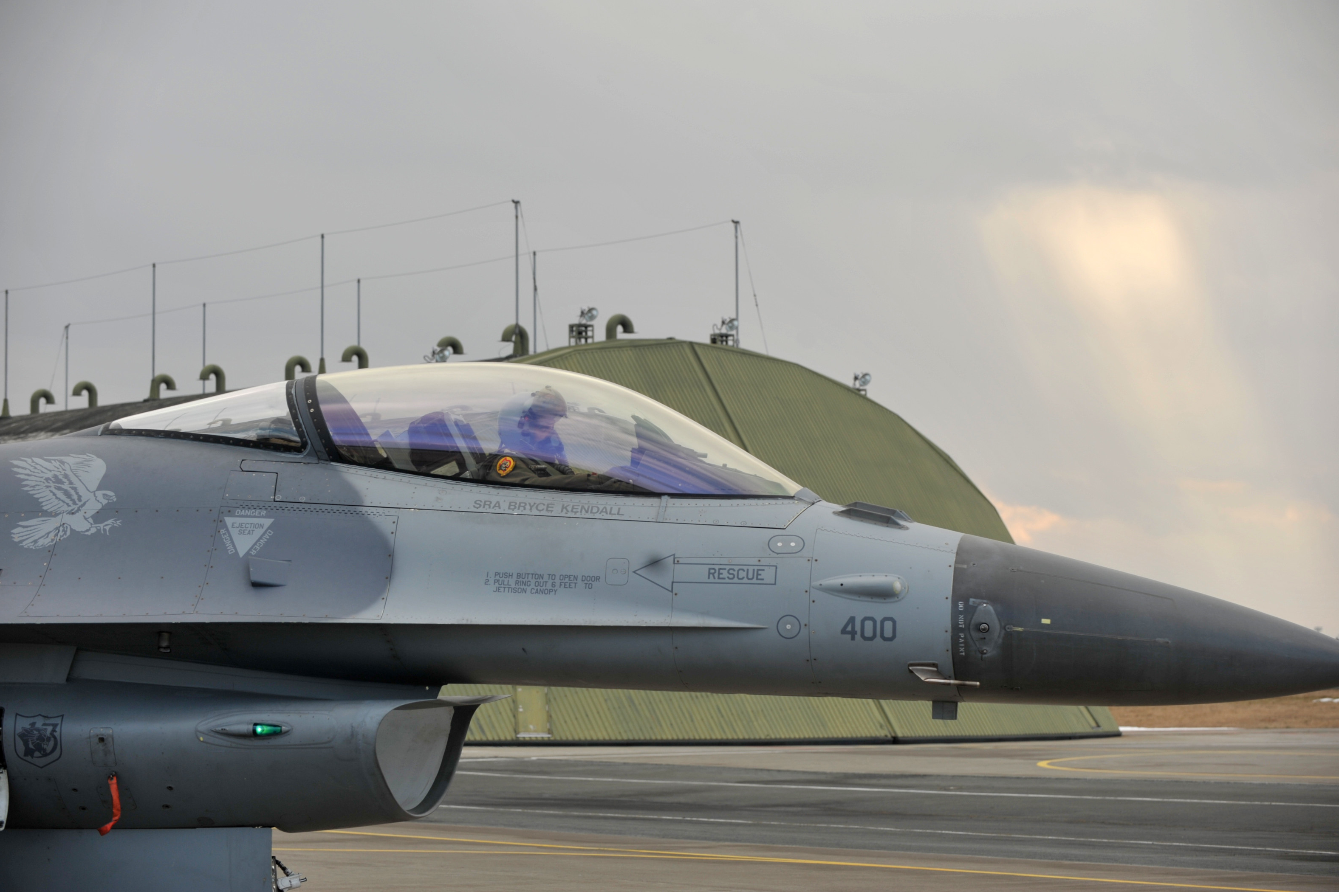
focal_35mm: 103
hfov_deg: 19.8
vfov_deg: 13.3
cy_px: 443
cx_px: 675
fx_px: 3831
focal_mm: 102
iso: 200
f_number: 5
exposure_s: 1/640
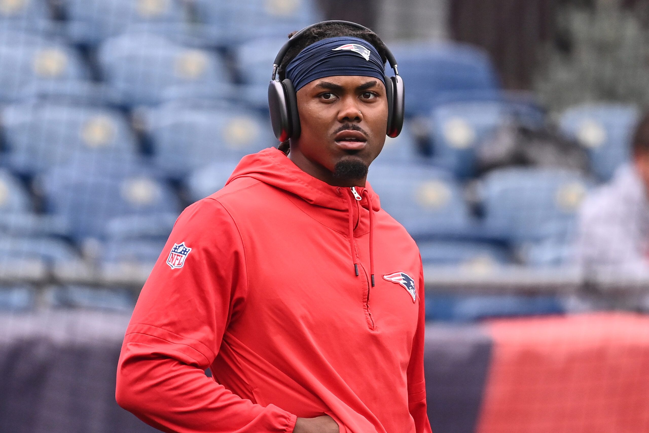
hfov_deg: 3.7
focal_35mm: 560
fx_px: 10095
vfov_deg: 2.5
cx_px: 324
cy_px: 216
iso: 3200
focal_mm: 560
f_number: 5.6
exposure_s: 1/1250
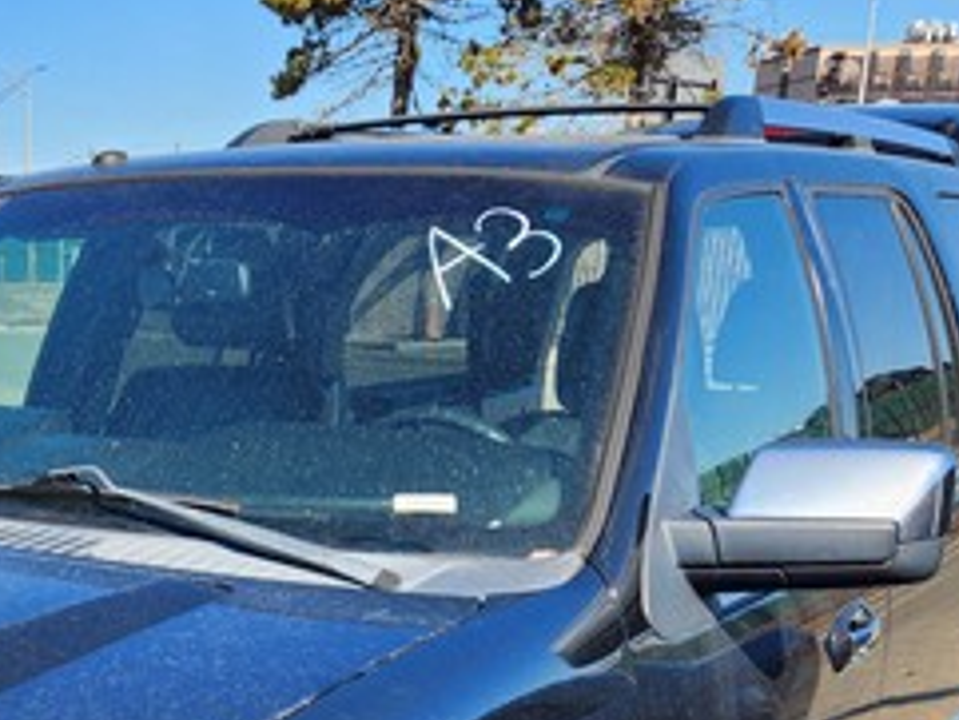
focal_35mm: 61
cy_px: 939
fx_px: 1691
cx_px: 0
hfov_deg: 29.6
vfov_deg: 21.7
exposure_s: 1/932
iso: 20
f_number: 1.8
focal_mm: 5.4
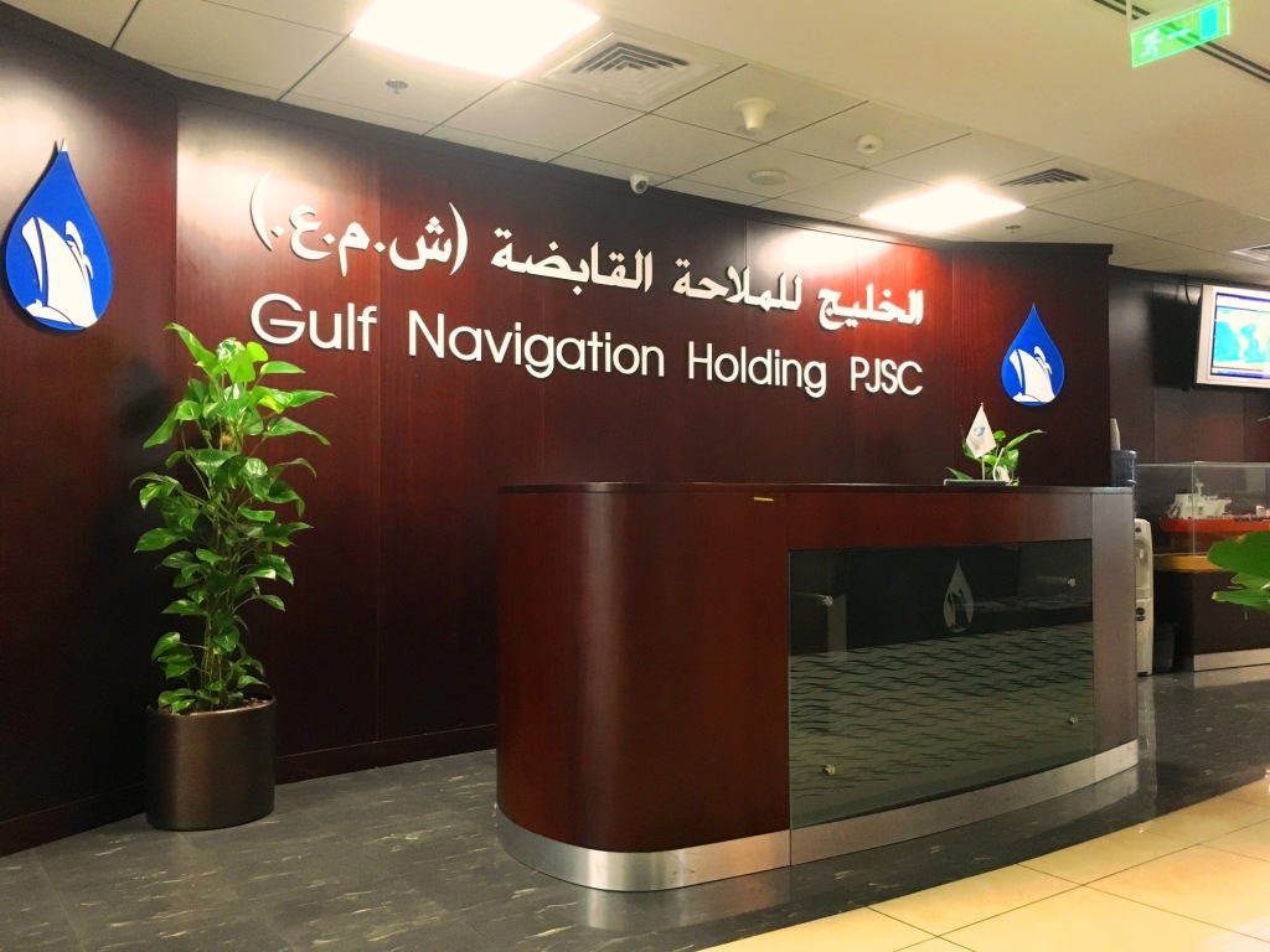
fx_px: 1064
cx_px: 635
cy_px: 476
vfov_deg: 48.2
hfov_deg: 61.7
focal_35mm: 29
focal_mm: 4.15
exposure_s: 1/17
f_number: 2.2
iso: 250
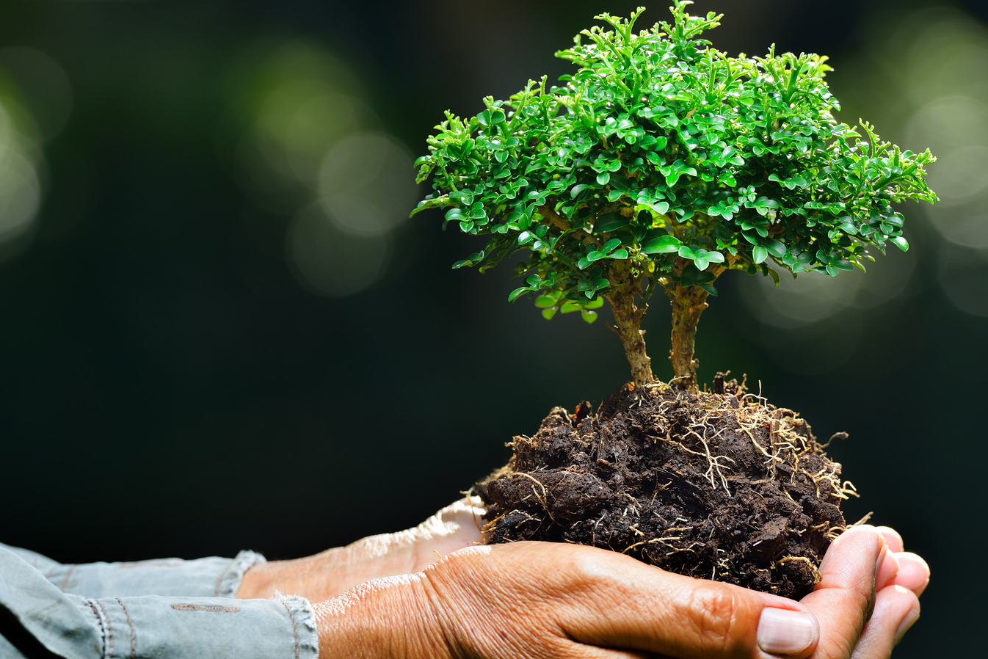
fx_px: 8646
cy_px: 338
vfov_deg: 4.4
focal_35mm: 315
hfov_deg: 6.5
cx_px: 473
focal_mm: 200
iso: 100
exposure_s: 1/160
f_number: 5.6
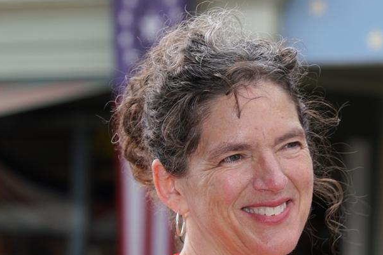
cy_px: 212
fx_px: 2171
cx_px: 293
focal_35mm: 204
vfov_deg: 6.7
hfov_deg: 10.1
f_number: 5.6
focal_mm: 120
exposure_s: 1/160
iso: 100
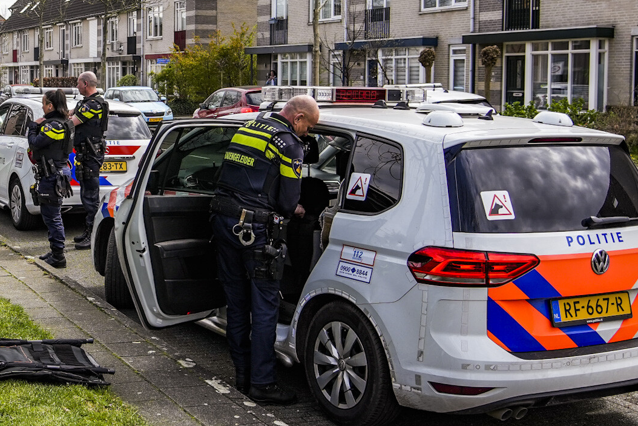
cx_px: 81
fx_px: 904
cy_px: 128
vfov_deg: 26.3
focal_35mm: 51
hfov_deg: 36.8
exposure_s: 1/2000
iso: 200
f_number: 2.8
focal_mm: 19
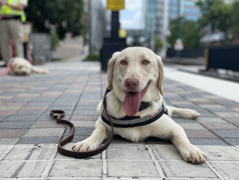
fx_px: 359
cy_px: 90
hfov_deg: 36.8
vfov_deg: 28.0
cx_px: 120
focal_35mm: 52
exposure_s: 1/461
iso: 25
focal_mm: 6
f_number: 2
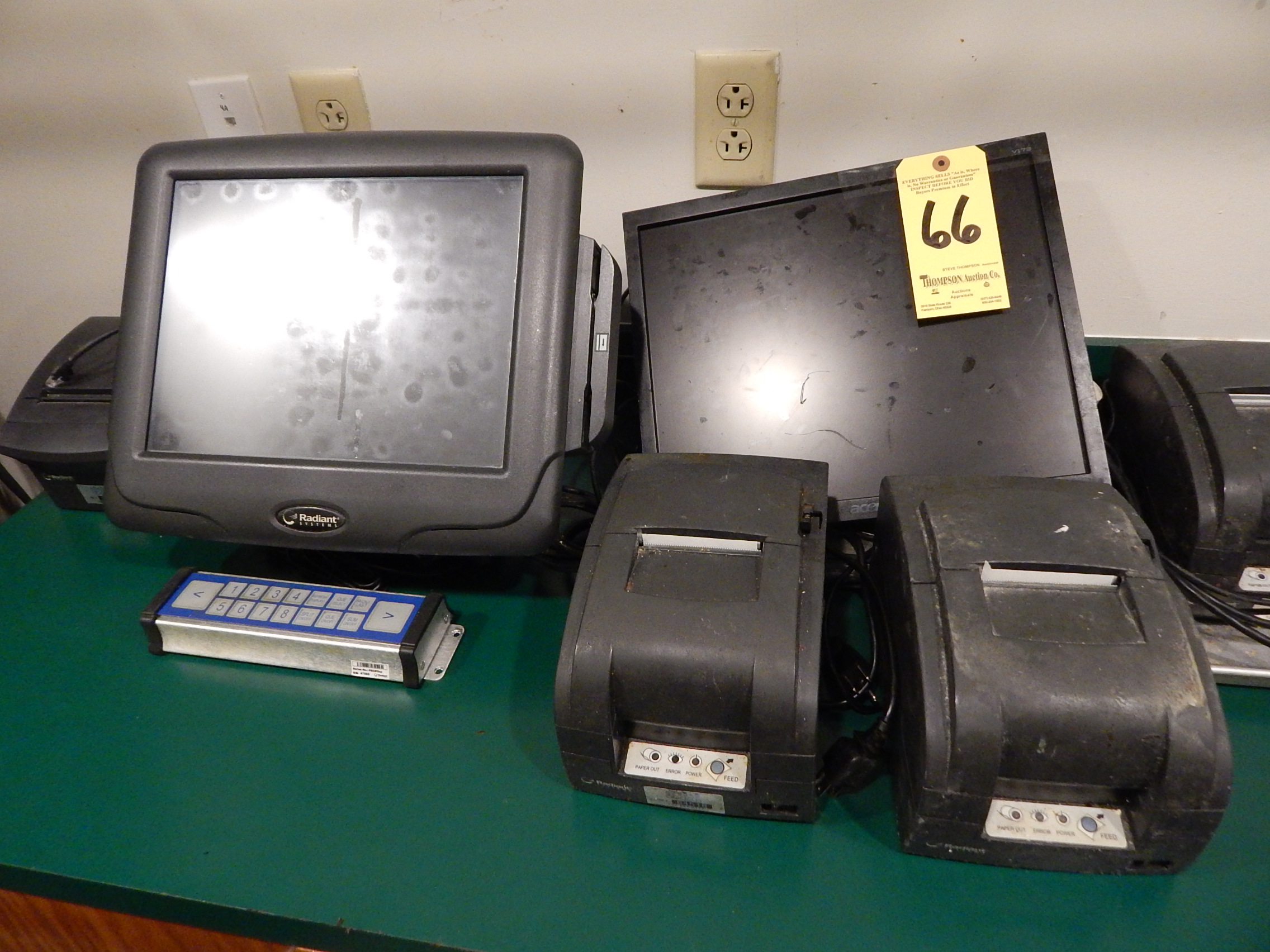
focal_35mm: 23
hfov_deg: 73.9
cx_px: 635
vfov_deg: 58.9
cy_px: 476
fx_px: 844
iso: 200
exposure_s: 1/10
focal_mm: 4
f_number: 3
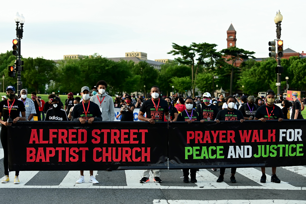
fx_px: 595
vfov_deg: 19.4
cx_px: 153
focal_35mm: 70
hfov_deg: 28.9
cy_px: 102
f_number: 4
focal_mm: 70
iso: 1400
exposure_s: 1/2000
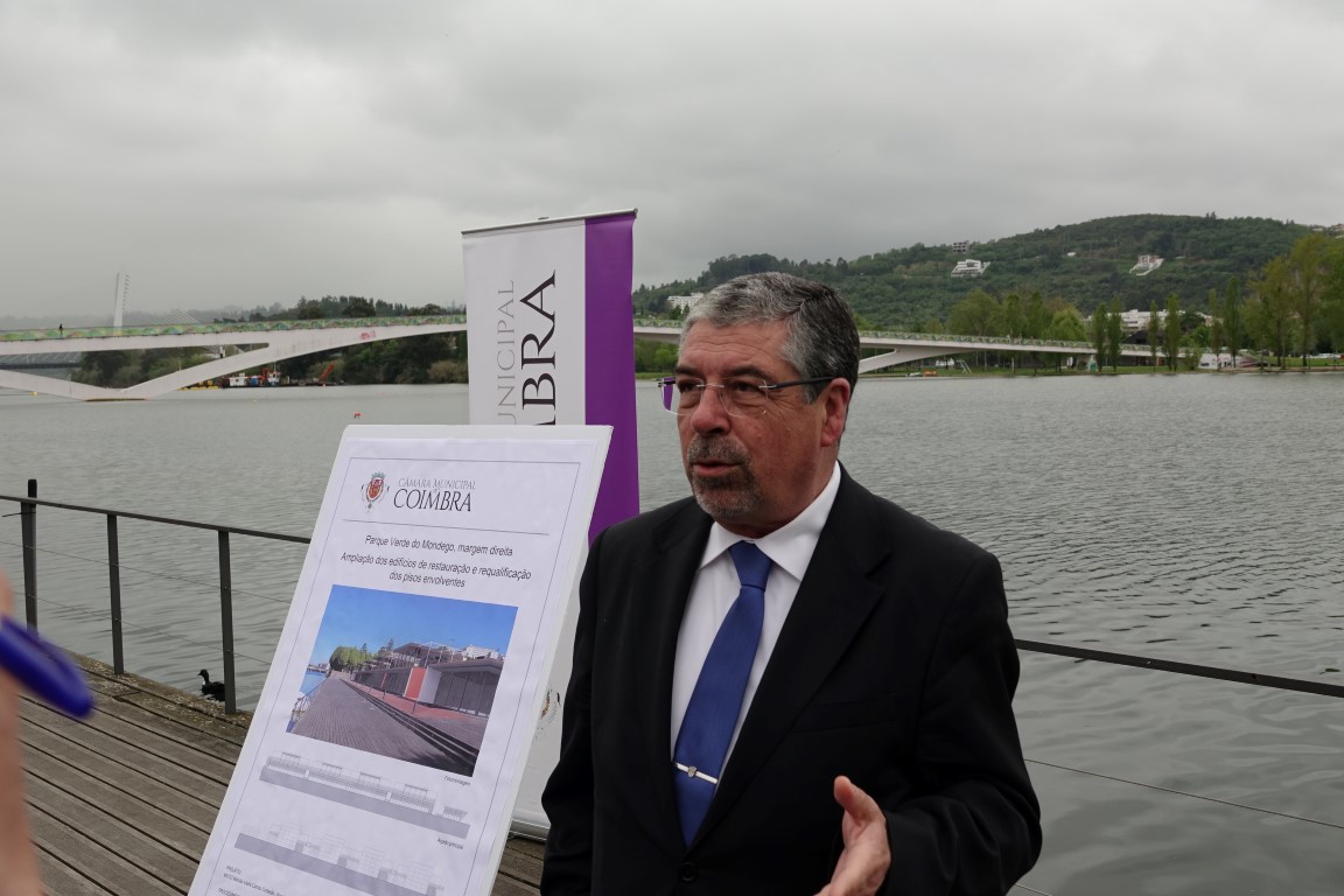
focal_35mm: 37
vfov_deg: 35.9
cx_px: 672
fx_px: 1381
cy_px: 448
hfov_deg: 51.9
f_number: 4
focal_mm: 13.7
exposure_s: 1/500
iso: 100
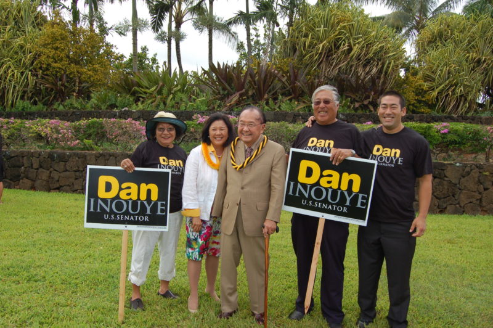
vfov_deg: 45.6
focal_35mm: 28
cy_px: 164
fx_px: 390
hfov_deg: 64.6
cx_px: 246
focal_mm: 19
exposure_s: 1/160
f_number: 6.3
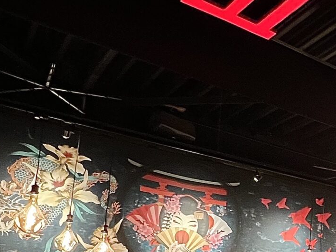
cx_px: 383
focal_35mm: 47
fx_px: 456
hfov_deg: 34.2
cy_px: 241
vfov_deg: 29.2
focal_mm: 1.57
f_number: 1.8
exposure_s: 1/50
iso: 640
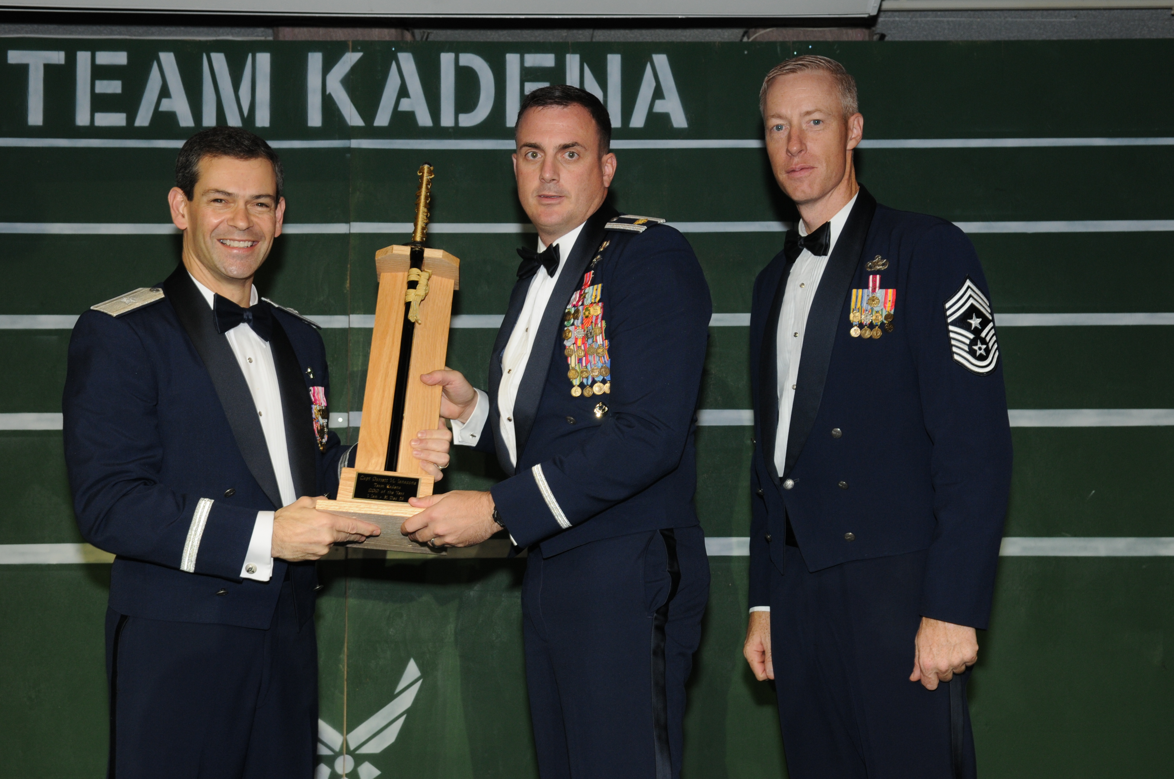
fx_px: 1515
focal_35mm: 46
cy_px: 390
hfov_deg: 42.4
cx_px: 587
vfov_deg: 28.9
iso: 400
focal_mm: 31
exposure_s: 1/60
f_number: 5.6
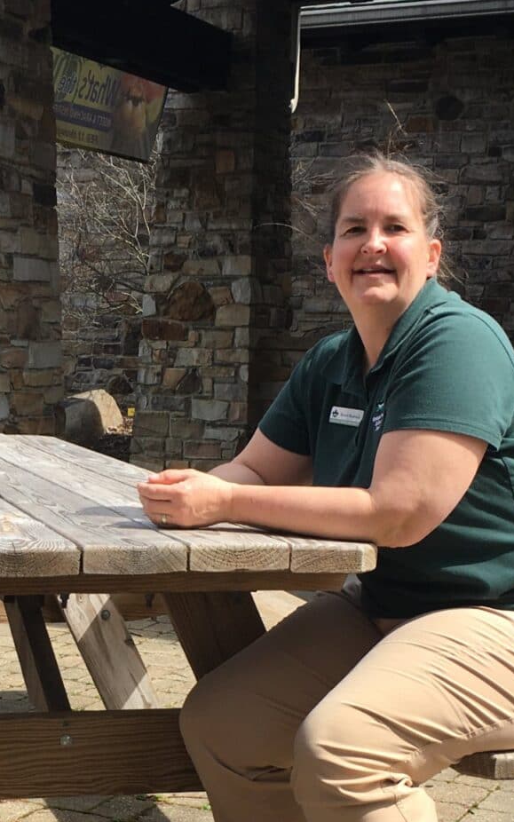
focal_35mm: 68
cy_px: 610
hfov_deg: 18.9
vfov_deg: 29.7
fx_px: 1524
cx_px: 85
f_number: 2.2
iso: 25
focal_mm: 4.15
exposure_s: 1/686
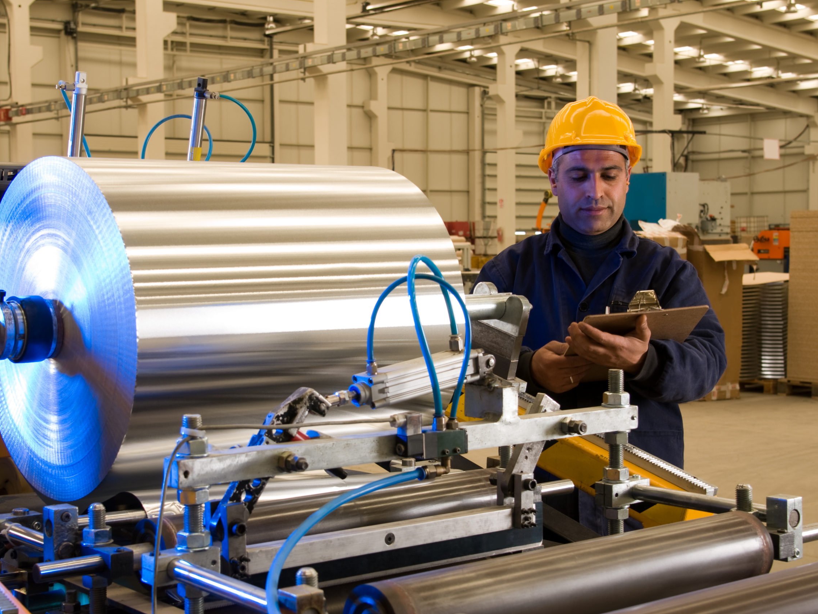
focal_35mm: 62
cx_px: 369
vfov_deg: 23.7
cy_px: 307
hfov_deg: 31.2
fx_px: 1465
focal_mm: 38
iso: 100
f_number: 5.6
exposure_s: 1/6
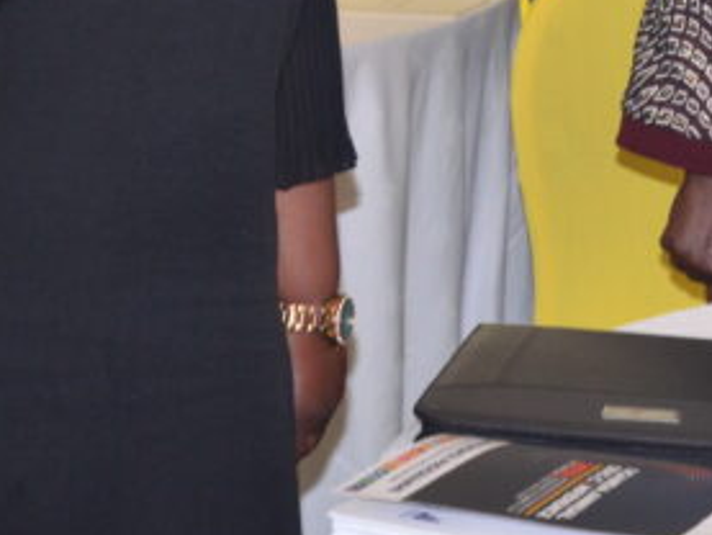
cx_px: 933
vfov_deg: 6.9
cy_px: -231
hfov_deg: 9.1
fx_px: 4383
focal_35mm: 213
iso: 800
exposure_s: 1/60
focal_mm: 40
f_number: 4.5
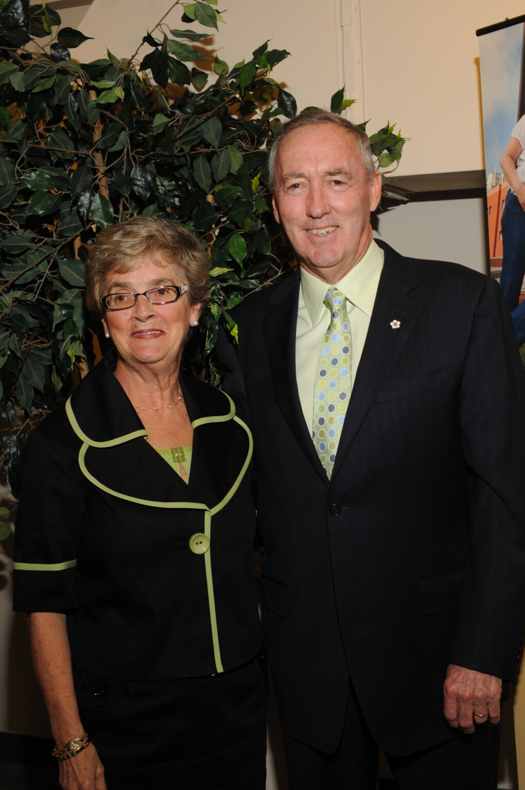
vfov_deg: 37.9
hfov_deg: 25.7
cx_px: 262
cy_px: 395
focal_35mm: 52
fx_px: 1151
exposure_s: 1/80
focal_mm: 35
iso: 400
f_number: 6.3
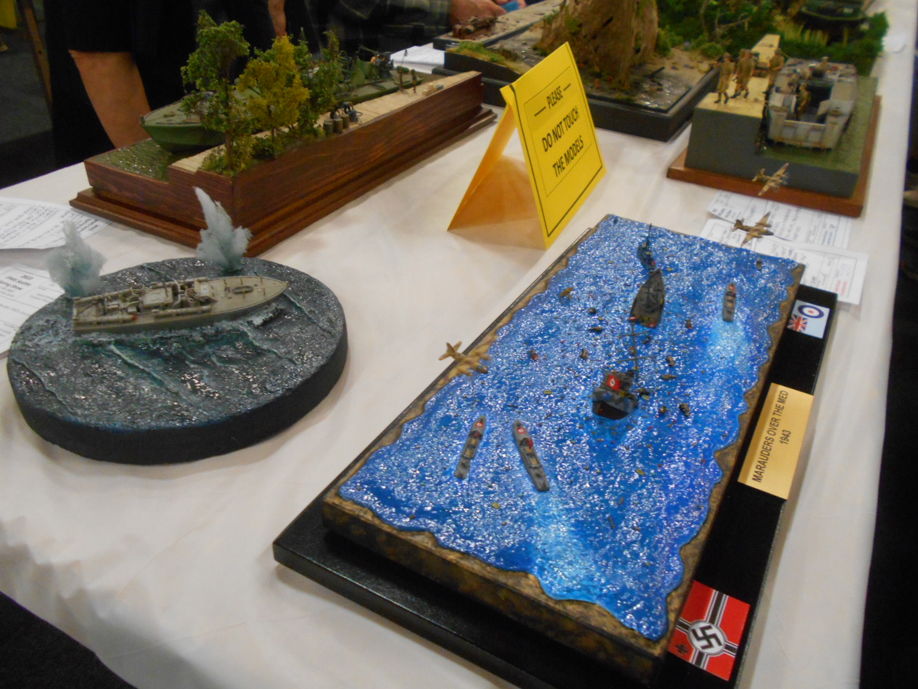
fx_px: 716
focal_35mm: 27
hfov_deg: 65.3
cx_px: 467
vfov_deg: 51.4
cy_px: 337
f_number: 3.2
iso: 400
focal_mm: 4.6
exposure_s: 1/25
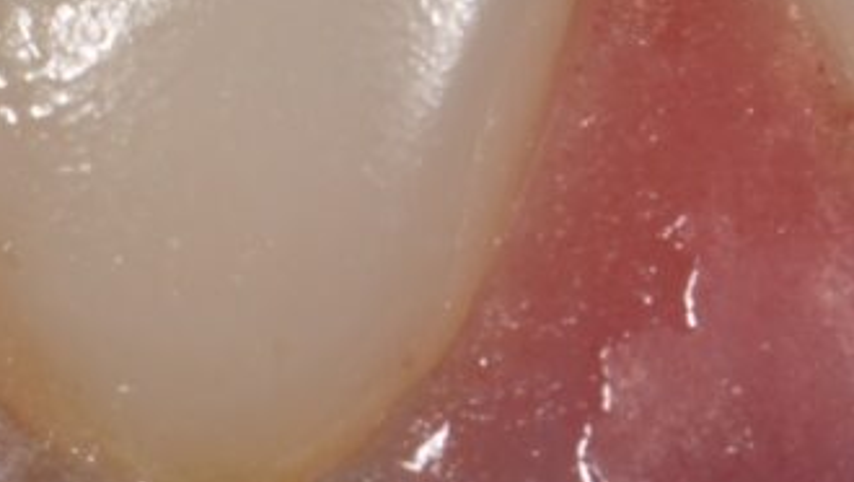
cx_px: 194
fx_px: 11554
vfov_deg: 2.4
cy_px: -210
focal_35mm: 510
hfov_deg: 4.2
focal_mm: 105
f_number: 32
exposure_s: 1/160
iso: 200
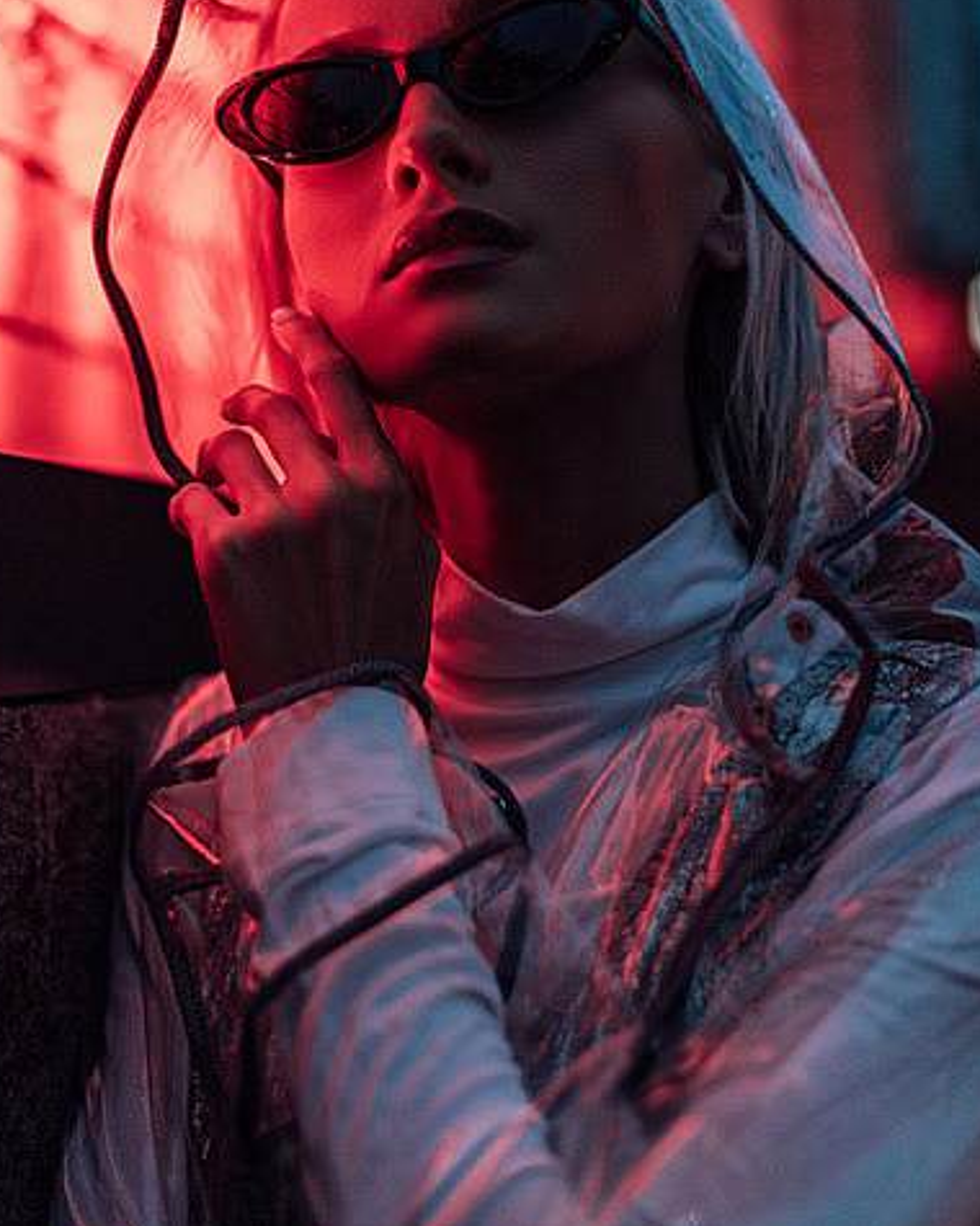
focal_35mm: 74
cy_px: 453
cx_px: 400
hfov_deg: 20.7
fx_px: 2683
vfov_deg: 25.6
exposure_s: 1/200
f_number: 1.8
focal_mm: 50
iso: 800
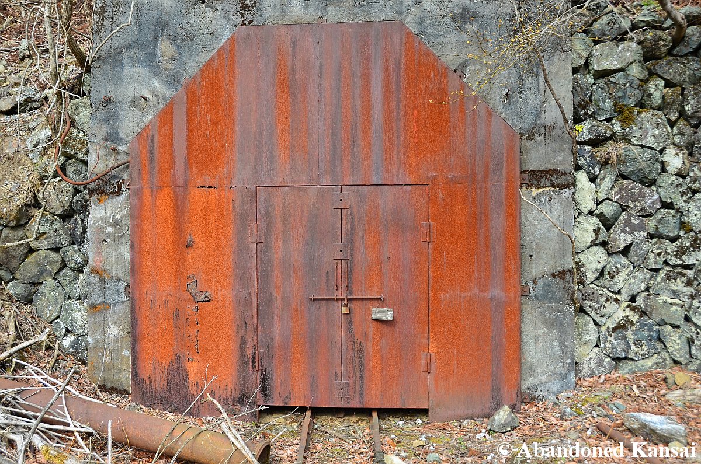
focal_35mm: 33
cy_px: 232
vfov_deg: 39.8
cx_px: 350
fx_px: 641
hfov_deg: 57.3
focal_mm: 22
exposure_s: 1/125
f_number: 5.6
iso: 200
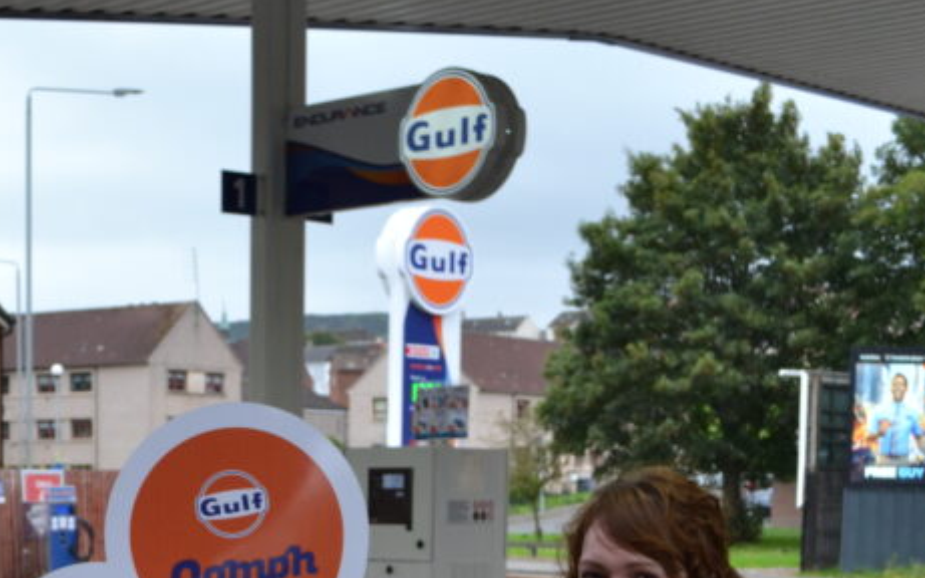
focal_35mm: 84
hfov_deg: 24.3
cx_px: 217
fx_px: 2117
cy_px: 889
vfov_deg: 14.4
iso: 400
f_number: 5.6
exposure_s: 1/125
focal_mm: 22
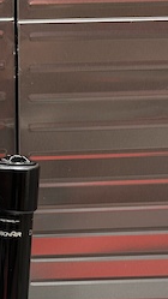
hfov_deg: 14.2
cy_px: 303
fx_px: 665
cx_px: 0
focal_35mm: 84
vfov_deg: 24.1
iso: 160
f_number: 1.78
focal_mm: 6.86
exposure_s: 1/60
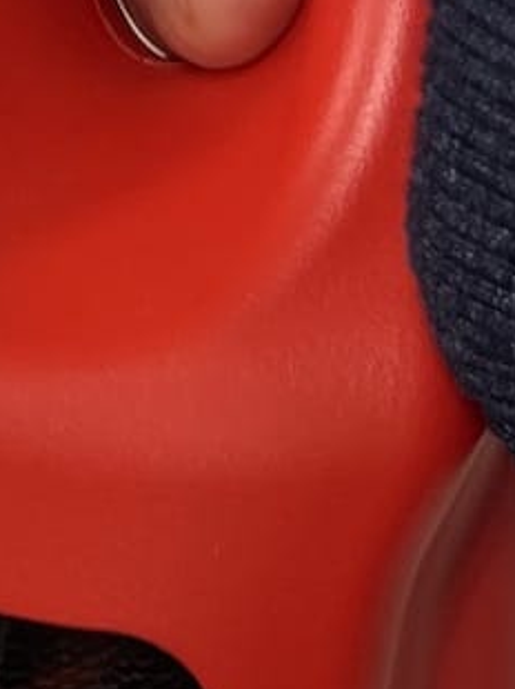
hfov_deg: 8.5
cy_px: -62
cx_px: -366
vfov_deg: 11.6
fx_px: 3337
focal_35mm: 168
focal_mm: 5.7
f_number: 1.5
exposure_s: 1/60
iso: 64
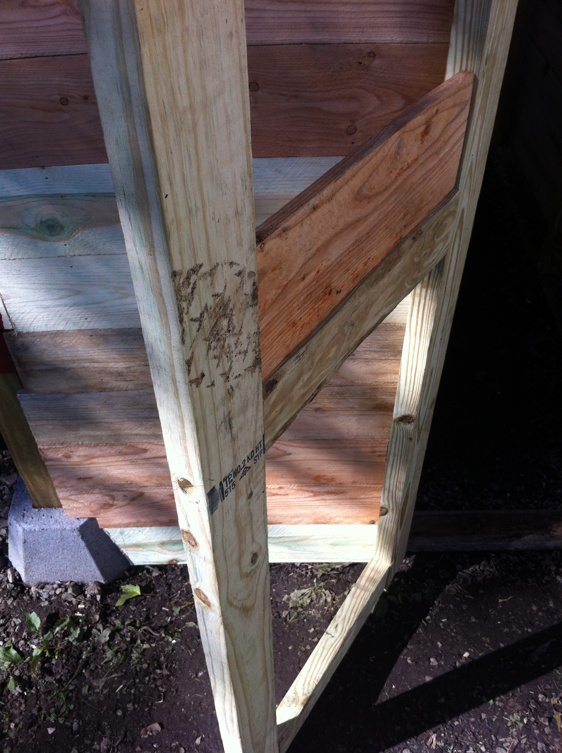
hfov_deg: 40.6
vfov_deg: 52.7
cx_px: 281
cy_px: 376
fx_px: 760
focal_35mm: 35
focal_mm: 3.85
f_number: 2.8
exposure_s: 1/363
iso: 80
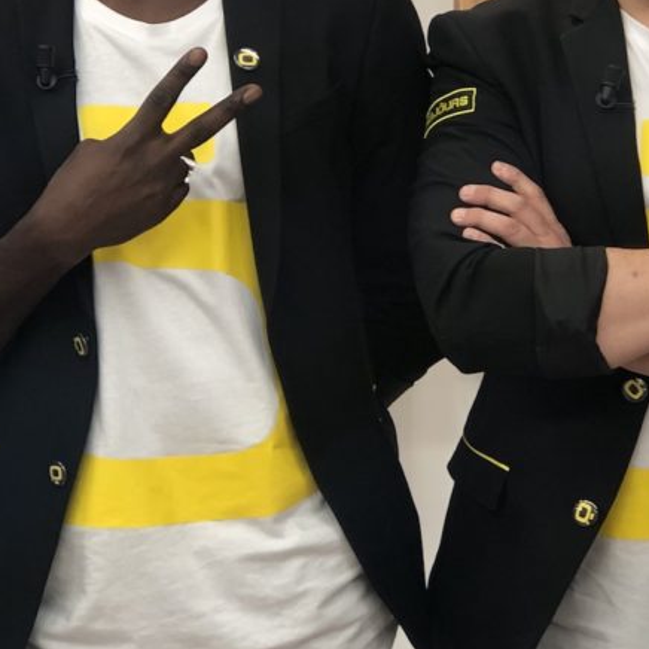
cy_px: 57
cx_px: 360
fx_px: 2991
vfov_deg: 12.3
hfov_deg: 12.4
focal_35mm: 141
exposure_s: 1/35
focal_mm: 6.6
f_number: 2.8
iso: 20
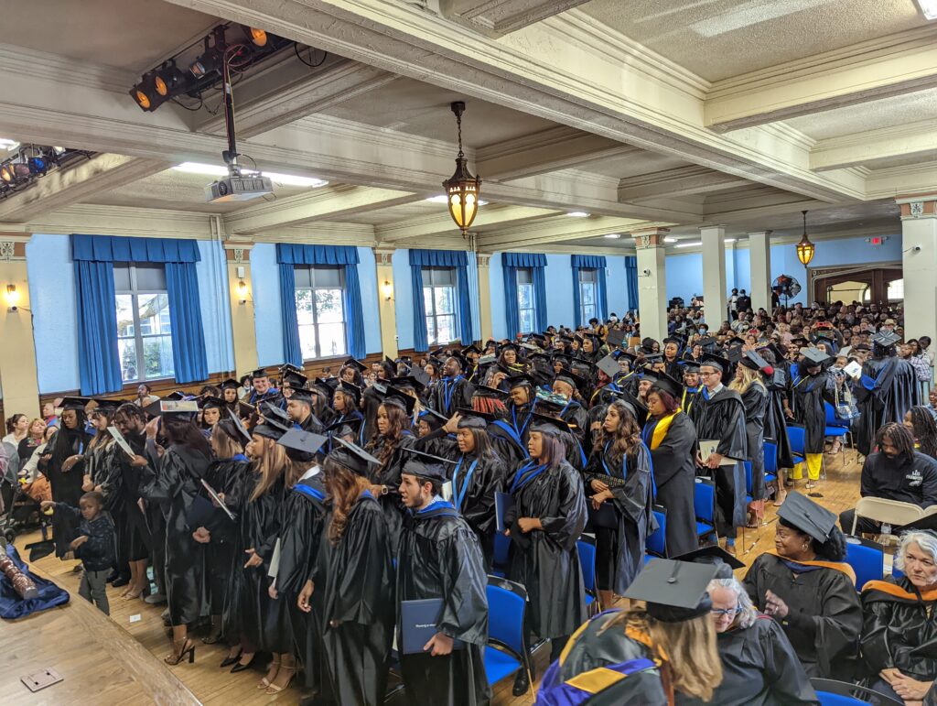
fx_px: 651
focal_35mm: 24
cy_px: 353
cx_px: 468
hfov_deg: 71.5
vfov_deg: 56.9
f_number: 1.85
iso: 399
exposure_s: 1/120
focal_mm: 6.81
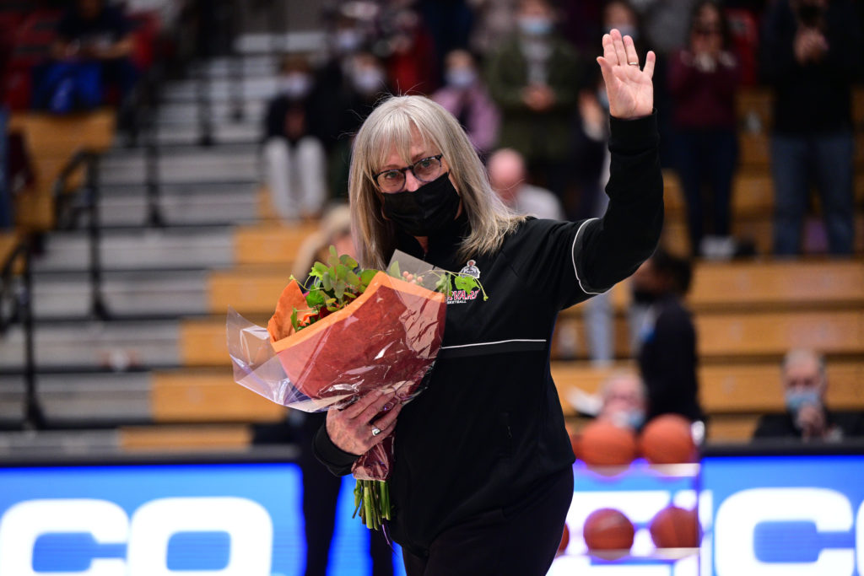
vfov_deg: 9.2
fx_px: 3600
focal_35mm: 150
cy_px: 288
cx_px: 432
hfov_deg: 13.7
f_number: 2.8
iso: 2000
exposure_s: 1/800
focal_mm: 150
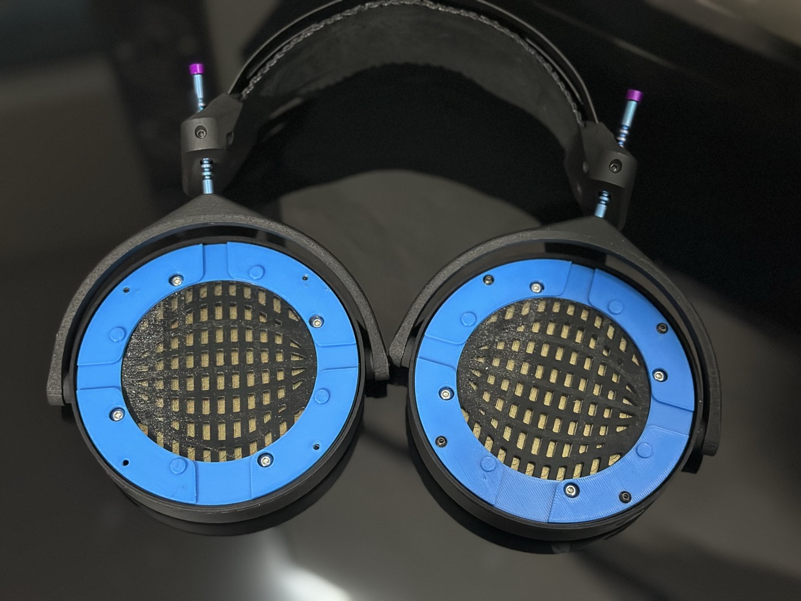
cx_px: 400
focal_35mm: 48
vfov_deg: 30.3
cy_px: 300
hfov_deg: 39.7
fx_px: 1111
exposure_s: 1/30
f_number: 1.78
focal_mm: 6.86
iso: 800
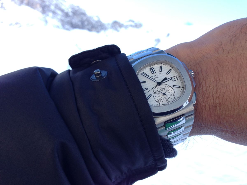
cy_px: 92
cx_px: 124
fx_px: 235
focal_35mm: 33
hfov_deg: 55.4
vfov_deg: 42.9
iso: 50
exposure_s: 1/337
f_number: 2.4
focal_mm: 4.13
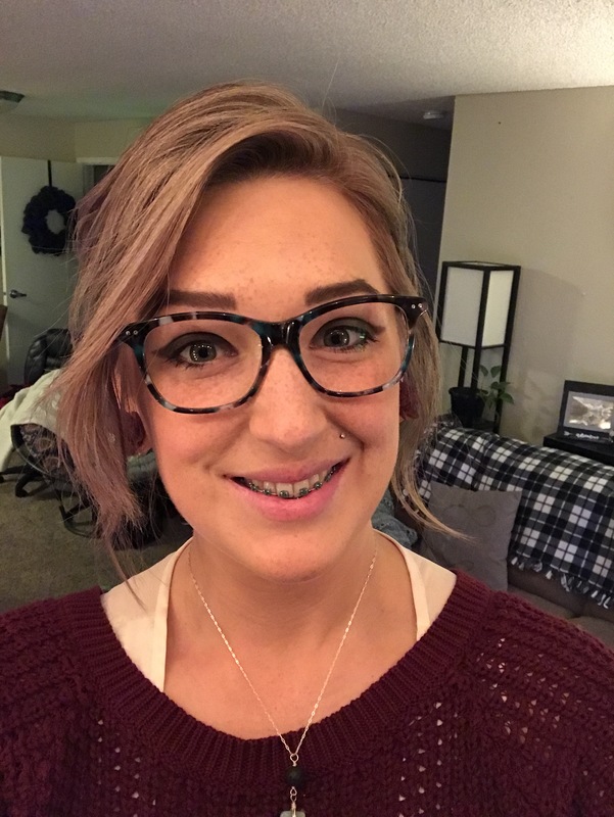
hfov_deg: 44.2
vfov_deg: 56.8
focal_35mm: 32
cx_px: 307
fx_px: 756
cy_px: 408
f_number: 2.2
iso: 400
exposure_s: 1/15
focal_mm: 2.87
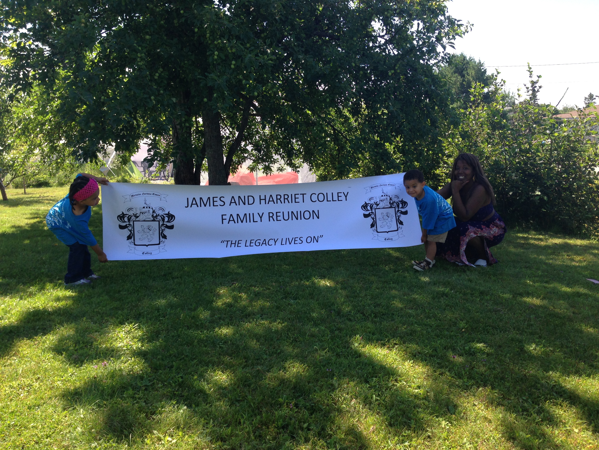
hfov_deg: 55.4
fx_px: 571
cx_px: 300
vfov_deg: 42.9
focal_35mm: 33
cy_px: 225
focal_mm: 4.12
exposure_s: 1/493
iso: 50
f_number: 2.4
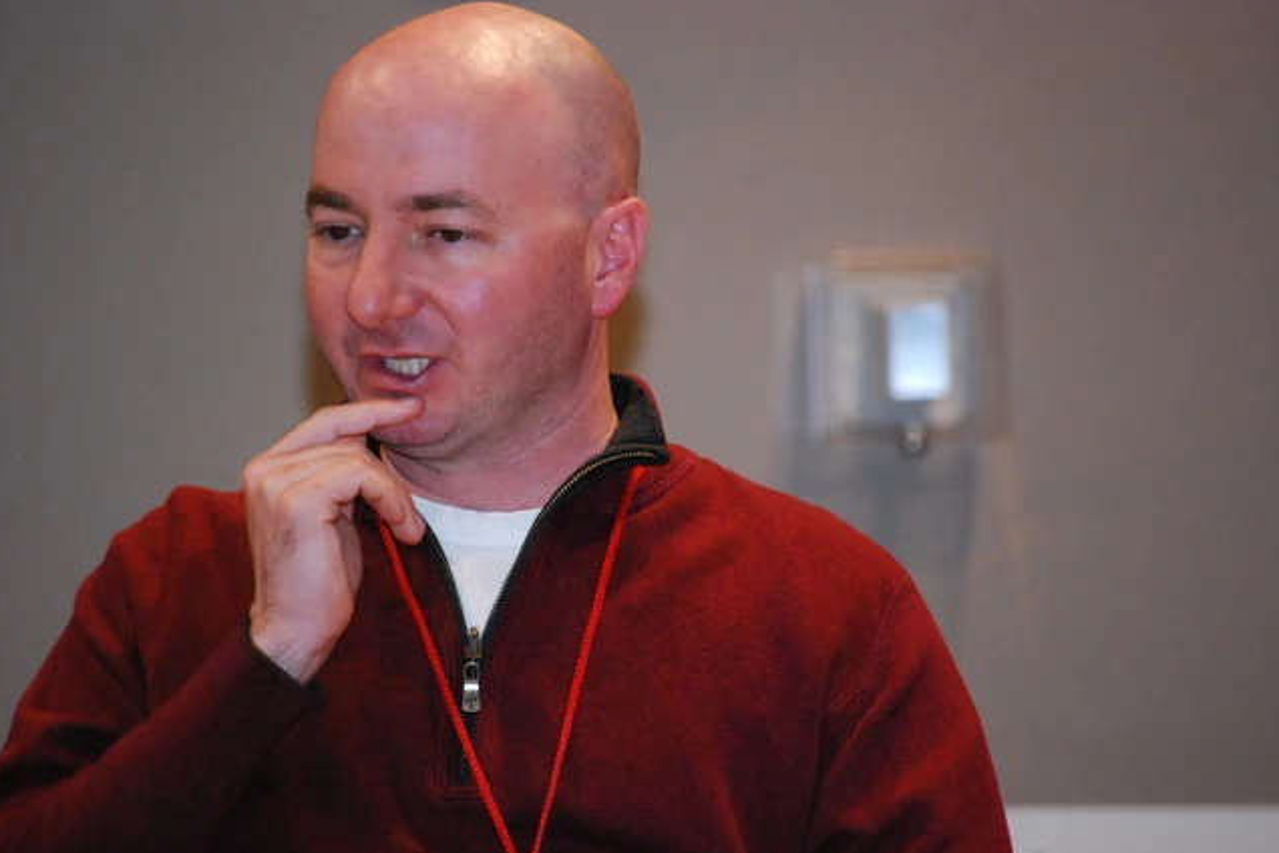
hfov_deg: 6.8
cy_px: 429
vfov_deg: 4.6
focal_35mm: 302
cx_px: 637
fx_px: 10729
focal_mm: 200
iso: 1600
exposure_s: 1/60
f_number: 5.6
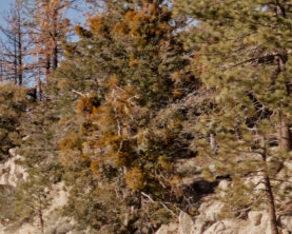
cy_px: 207
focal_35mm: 208
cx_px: -542
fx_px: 1799
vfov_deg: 7.4
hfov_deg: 8.1
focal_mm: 24
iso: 400
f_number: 5.6
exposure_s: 1/2500
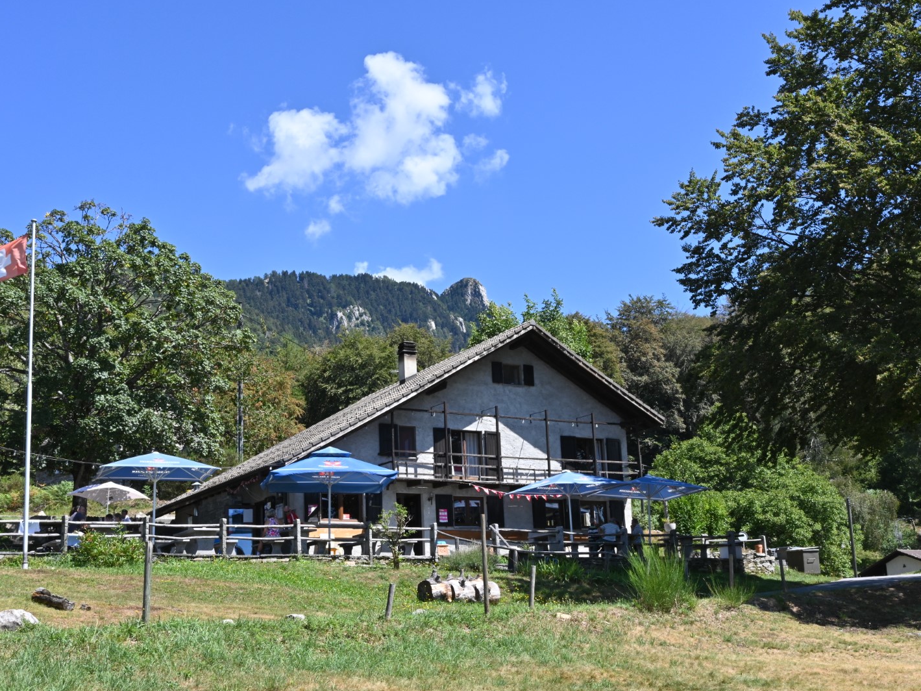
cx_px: 458
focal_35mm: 45
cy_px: 348
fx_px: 1197
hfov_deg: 42.1
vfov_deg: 32.2
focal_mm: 41
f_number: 22
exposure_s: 1/100
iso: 400
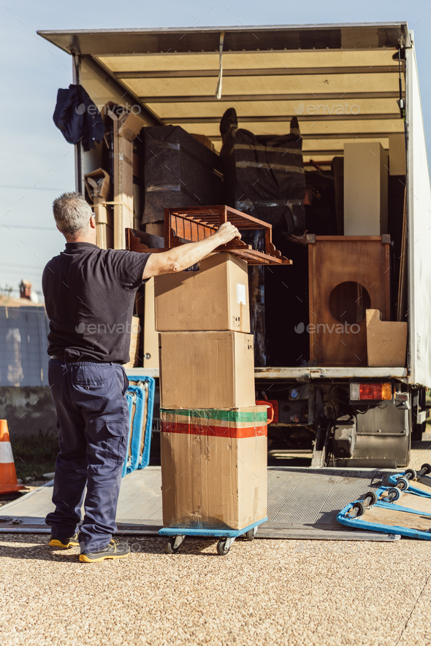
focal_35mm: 52
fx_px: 943
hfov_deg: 25.8
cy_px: 323
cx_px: 216
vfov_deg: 37.9
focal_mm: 35
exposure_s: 1/4000
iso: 100
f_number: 1.4
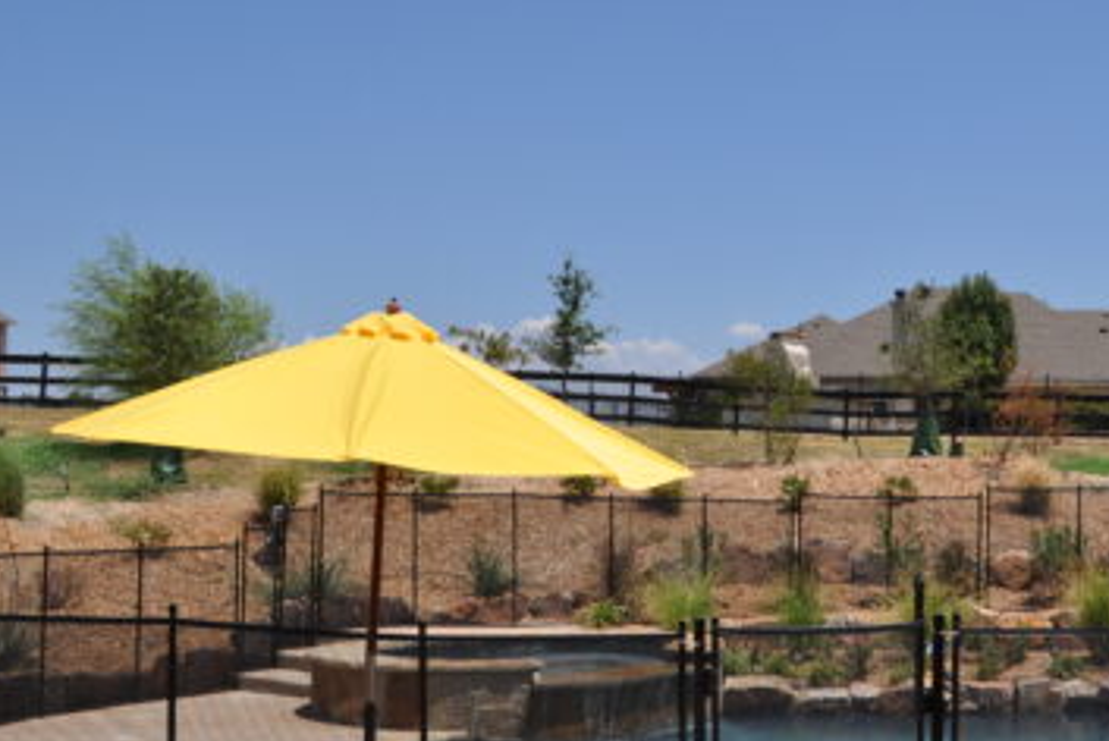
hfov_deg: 34.4
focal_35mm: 56
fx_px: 1726
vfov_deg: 24.2
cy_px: 469
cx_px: 911
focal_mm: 22
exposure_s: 1/500
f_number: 11
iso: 200
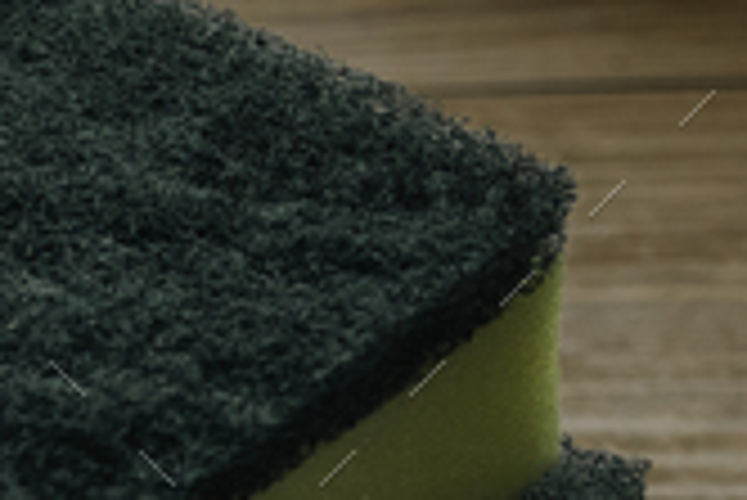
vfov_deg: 5.1
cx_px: -450
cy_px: 770
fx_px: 5545
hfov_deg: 7.5
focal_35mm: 267
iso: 200
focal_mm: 34
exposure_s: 1/125
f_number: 4.5
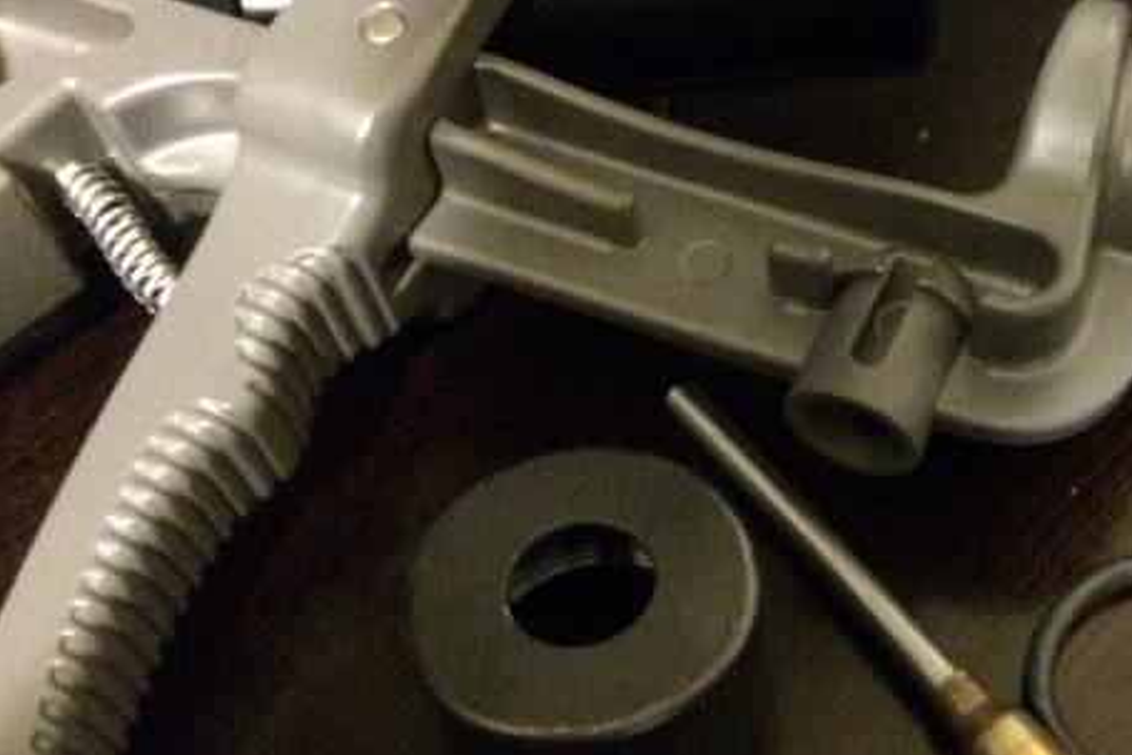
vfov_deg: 26.3
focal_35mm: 51
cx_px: 873
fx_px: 1604
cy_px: 516
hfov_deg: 37.7
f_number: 2.2
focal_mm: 4.15
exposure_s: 1/15
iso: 2000
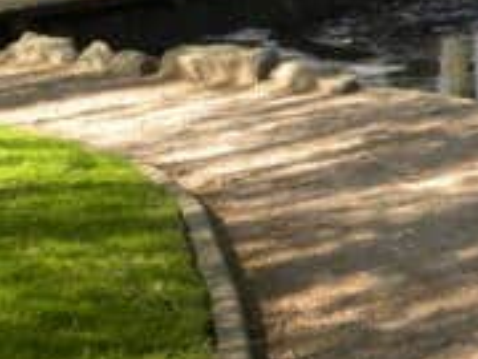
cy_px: -84
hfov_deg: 18.3
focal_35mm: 103
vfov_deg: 13.9
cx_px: 531
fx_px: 1422
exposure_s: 1/160
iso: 64
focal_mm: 6.6
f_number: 4
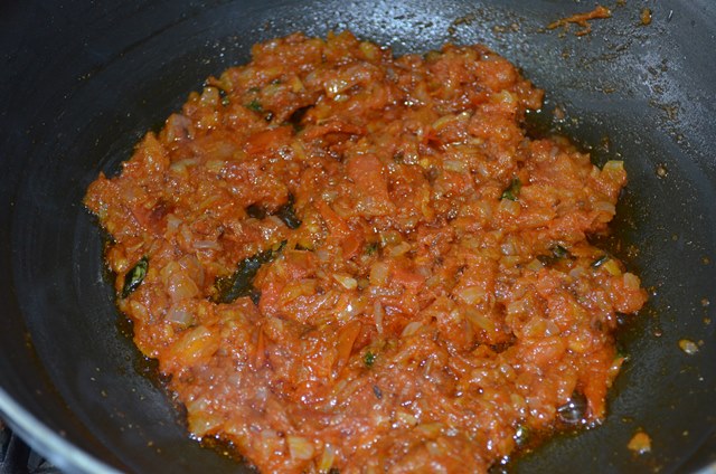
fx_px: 1191
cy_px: 237
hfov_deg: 33.5
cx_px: 358
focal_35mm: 60
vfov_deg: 22.5
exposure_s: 1/60
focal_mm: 40
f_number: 5.3
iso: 2200
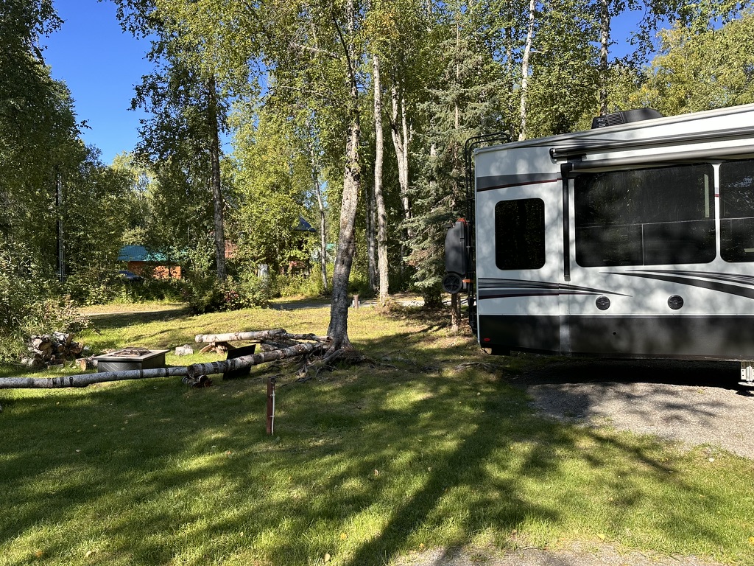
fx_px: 523
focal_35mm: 24
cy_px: 283
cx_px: 377
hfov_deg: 71.6
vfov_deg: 56.8
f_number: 1.78
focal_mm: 6.86
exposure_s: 1/1289
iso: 80
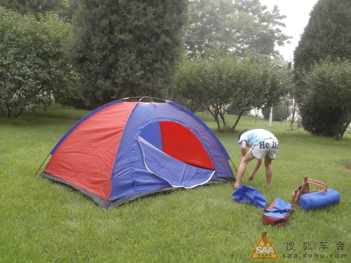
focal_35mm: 38
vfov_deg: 37.7
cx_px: 176
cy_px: 132
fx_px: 385
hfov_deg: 49.0
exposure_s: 1/500
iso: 250
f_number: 3.9
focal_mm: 6.67
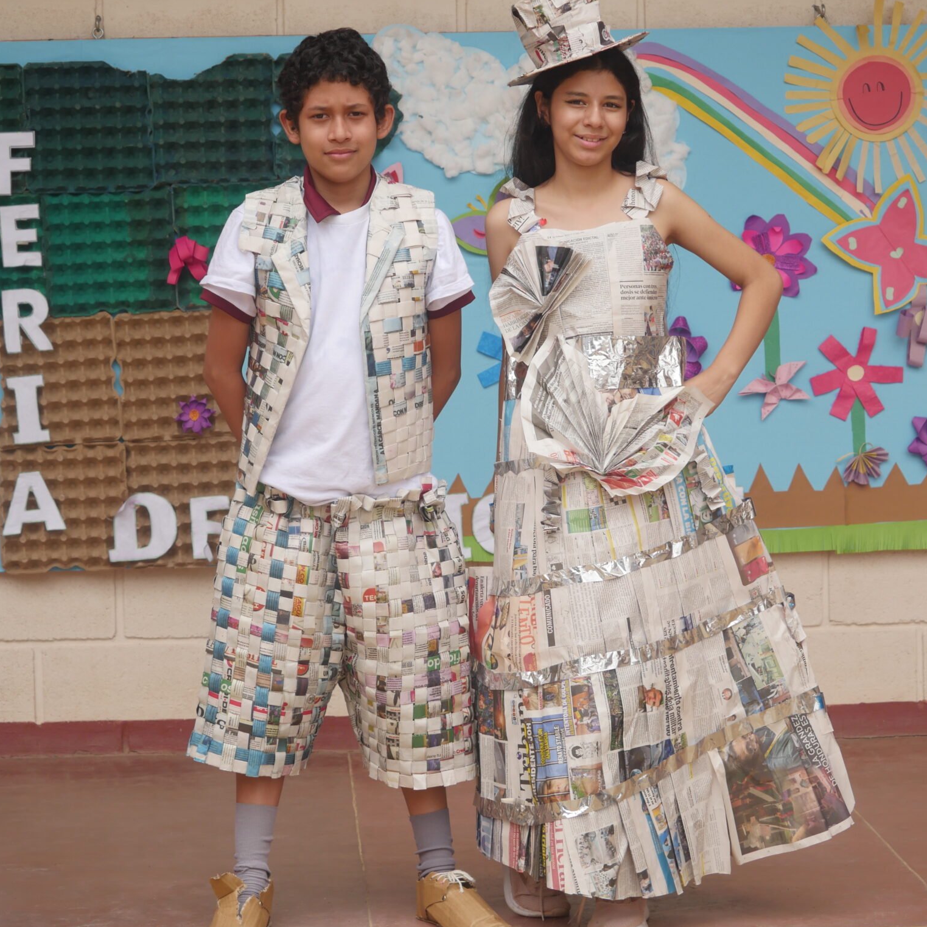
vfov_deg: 16.3
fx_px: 3242
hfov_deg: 16.3
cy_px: 462
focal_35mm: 107
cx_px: 464
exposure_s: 1/400
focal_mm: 45
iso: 200
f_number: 5
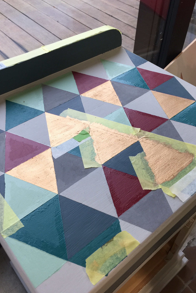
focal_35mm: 31
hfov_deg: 42.3
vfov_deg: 60.3
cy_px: 148
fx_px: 253
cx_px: 98
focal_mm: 4.15
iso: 32
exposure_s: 1/33
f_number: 2.2
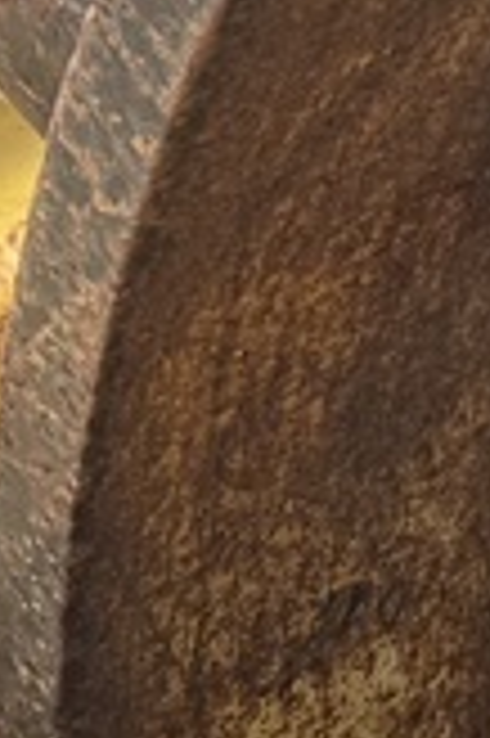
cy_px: 245
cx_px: 2940
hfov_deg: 4.6
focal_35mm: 218
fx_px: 4460
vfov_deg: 9.4
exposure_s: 1/621
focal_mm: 6.76
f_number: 1.78
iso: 80
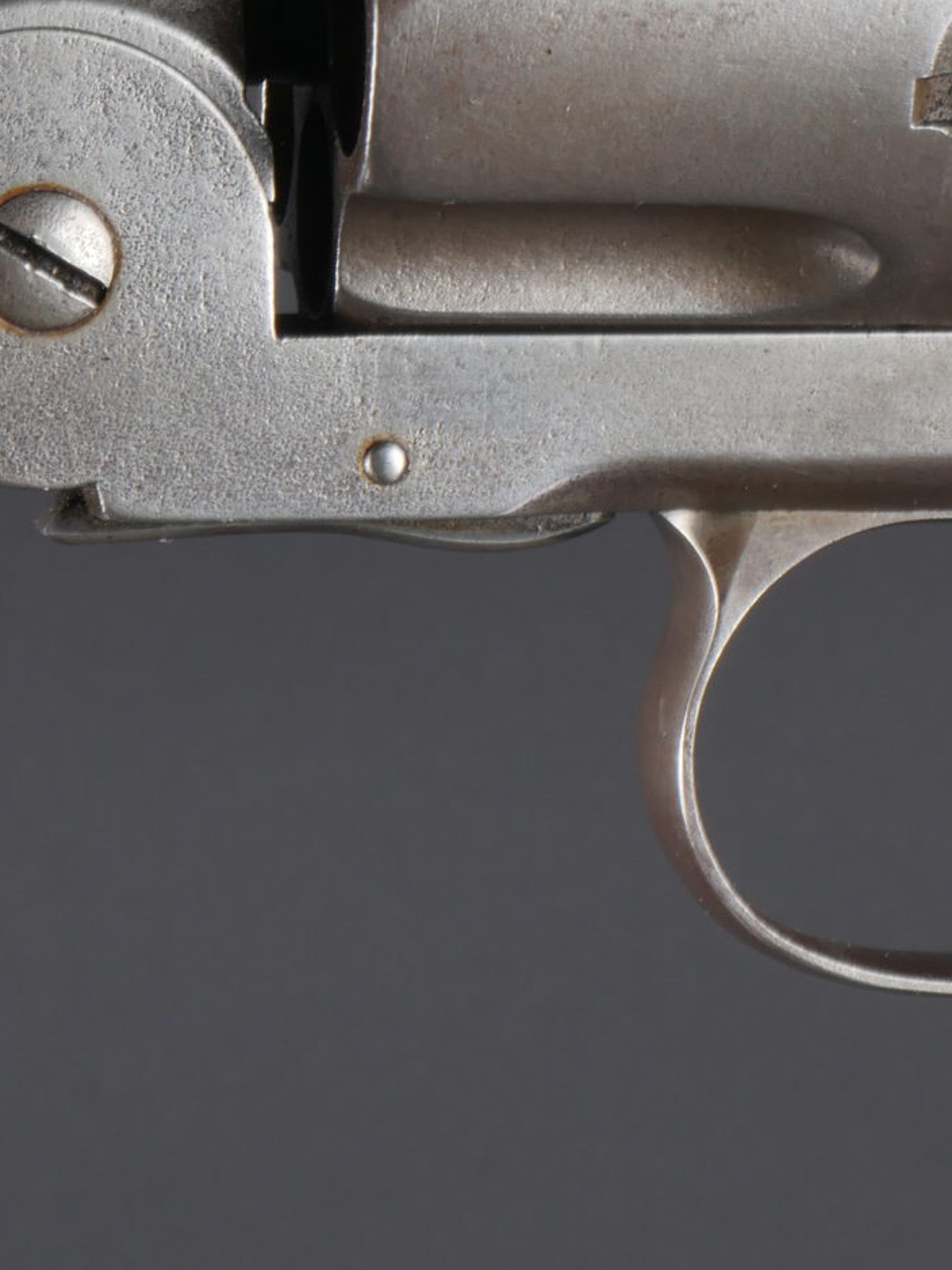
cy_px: 323
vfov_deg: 11.0
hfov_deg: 8.2
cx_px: 964
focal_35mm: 179
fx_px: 6565
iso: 200
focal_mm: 42
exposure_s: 1/125
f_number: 18
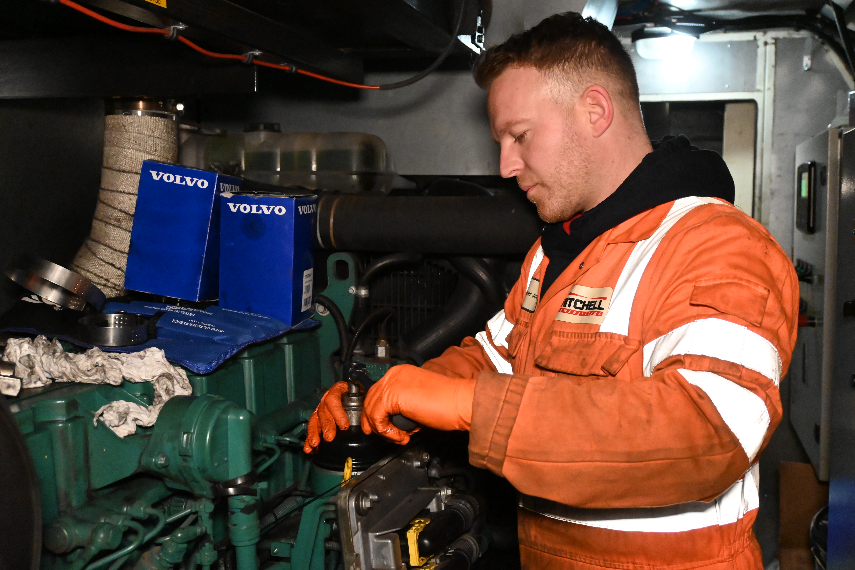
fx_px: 873
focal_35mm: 37
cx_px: 428
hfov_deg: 52.2
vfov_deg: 36.2
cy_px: 285
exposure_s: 1/160
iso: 8000
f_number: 4.5
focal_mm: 24.5
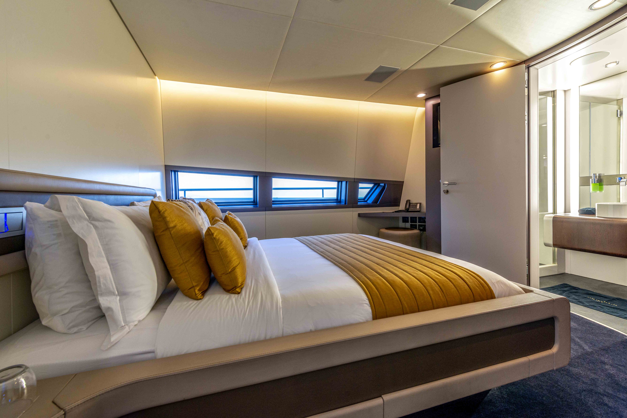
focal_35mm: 14
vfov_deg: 81.2
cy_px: 209
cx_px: 314
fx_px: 244
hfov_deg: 104.2
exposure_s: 1/8
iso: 400
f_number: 9
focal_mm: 14
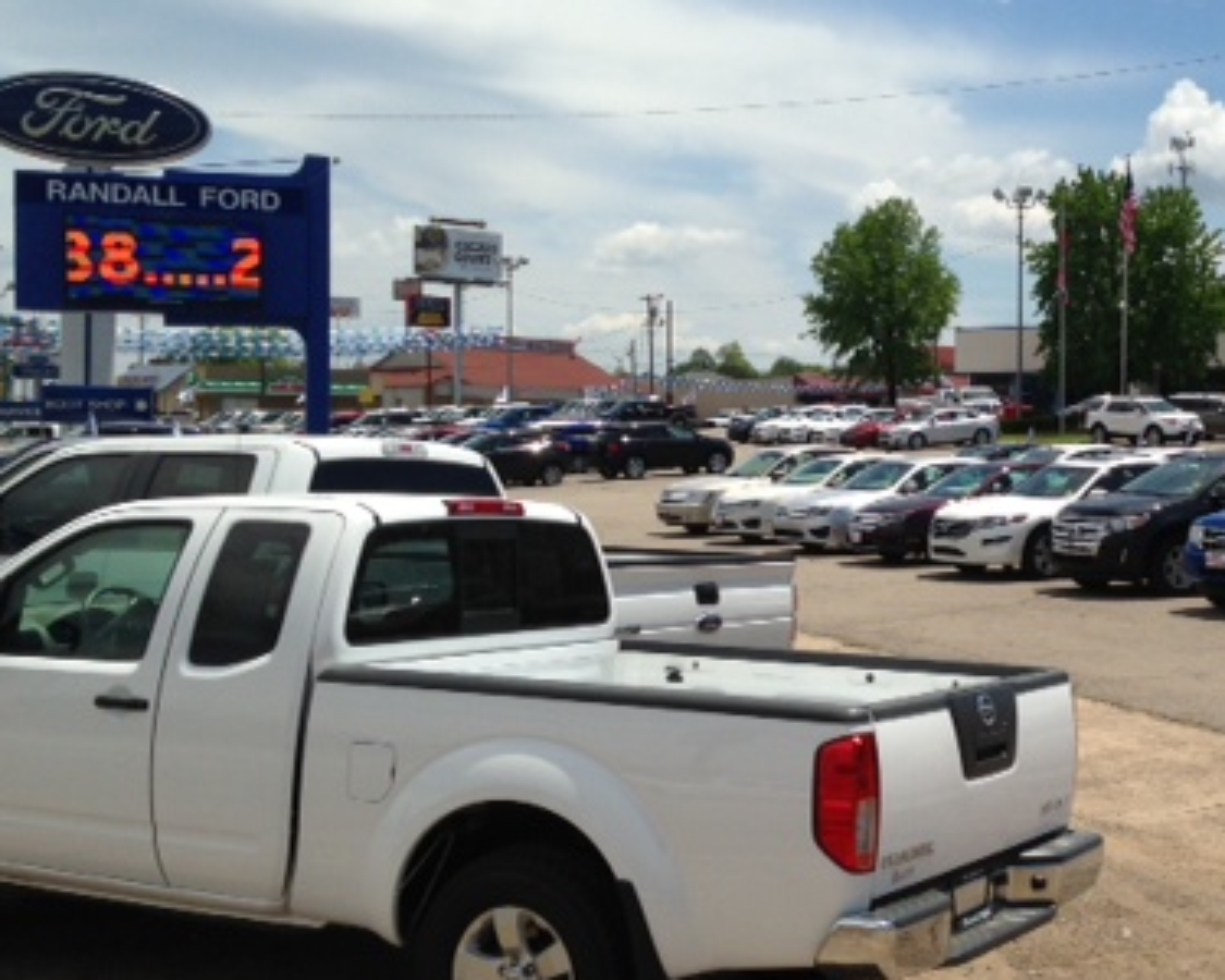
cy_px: 464
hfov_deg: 33.4
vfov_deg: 27.6
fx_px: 1994
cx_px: 934
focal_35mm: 55
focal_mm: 4.13
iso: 50
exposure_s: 1/3012
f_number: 2.4
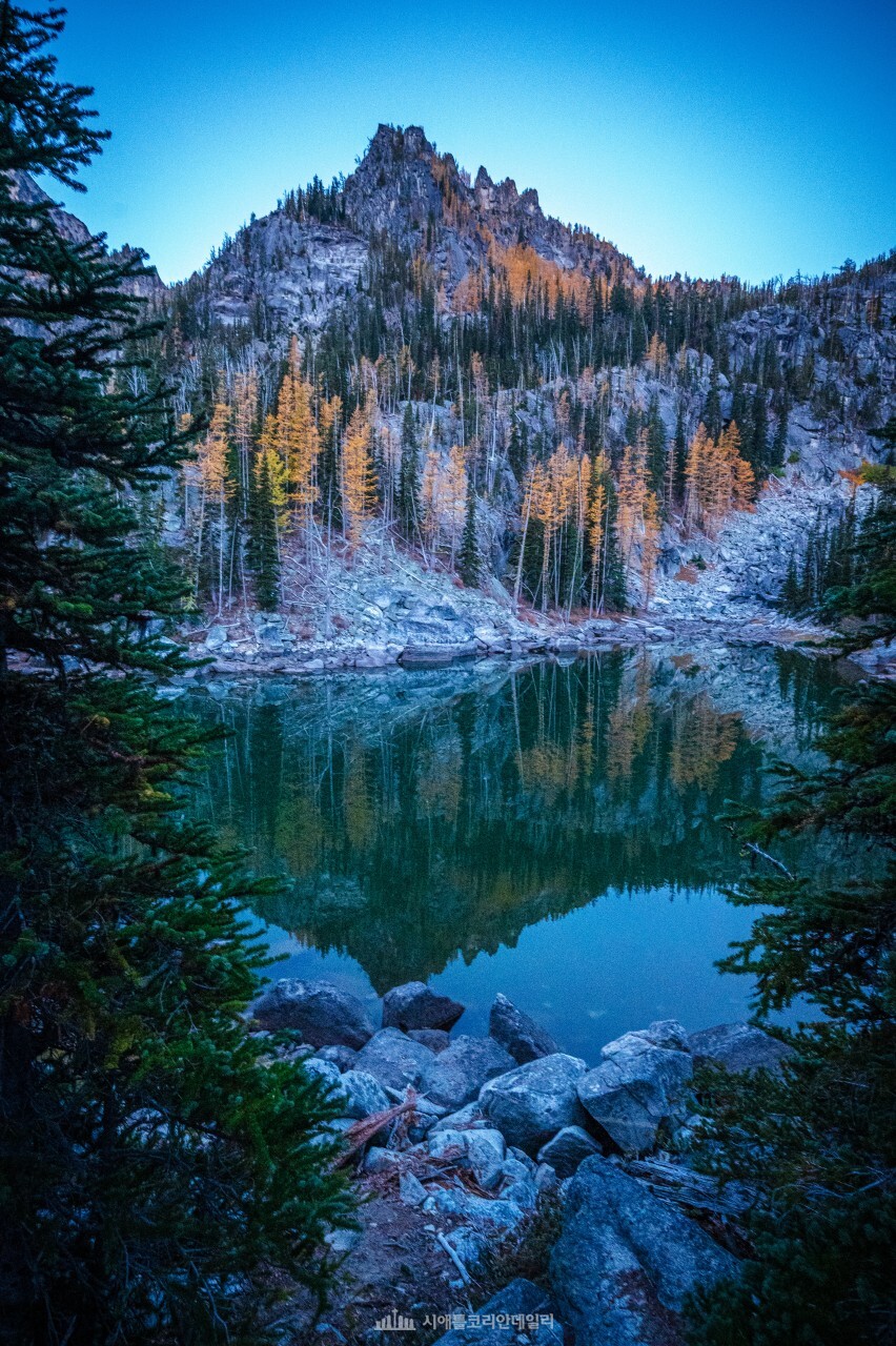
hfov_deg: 68.8
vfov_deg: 91.6
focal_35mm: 18
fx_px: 654
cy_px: 673
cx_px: 448
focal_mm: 17.5
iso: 11400
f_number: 5.6
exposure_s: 1/20
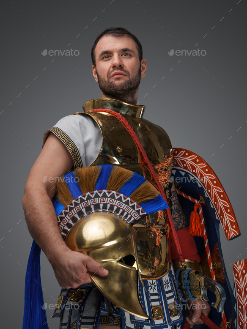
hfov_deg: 18.0
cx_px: 123
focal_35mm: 82
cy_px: 177
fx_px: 780
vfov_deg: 23.8
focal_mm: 75
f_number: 6.3
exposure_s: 1/100
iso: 160
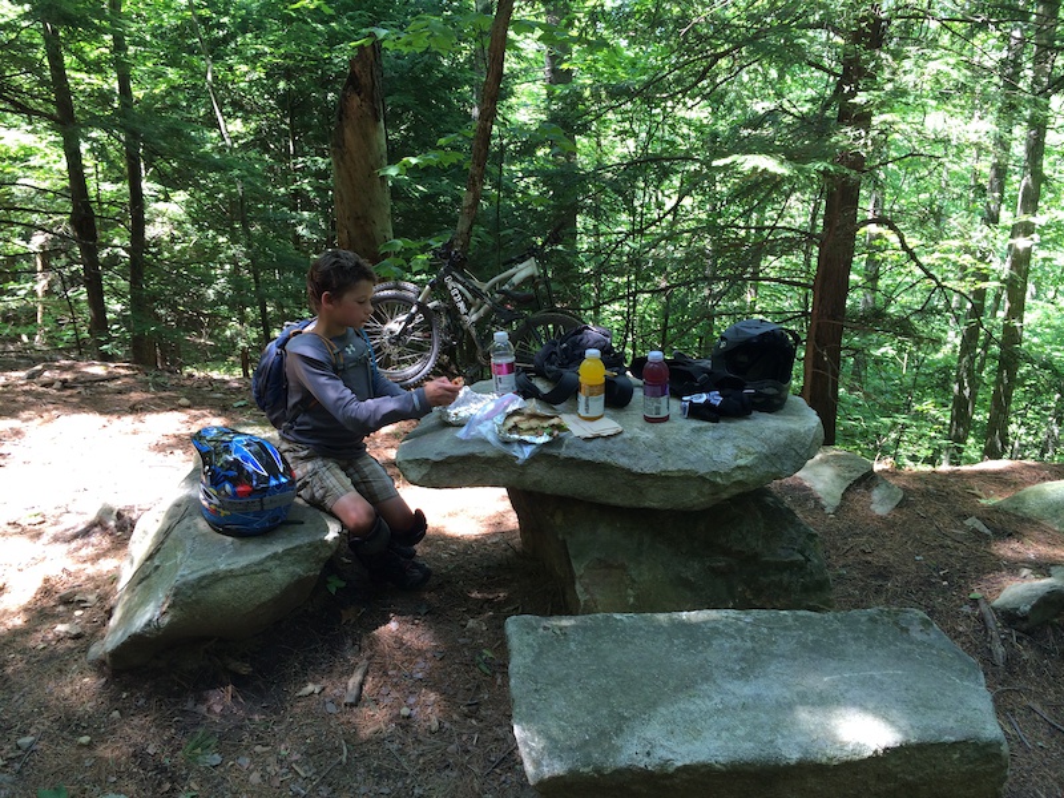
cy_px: 399
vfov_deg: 46.8
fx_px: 922
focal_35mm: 30
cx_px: 532
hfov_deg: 60.0
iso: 40
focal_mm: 4.12
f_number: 2.2
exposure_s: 1/40
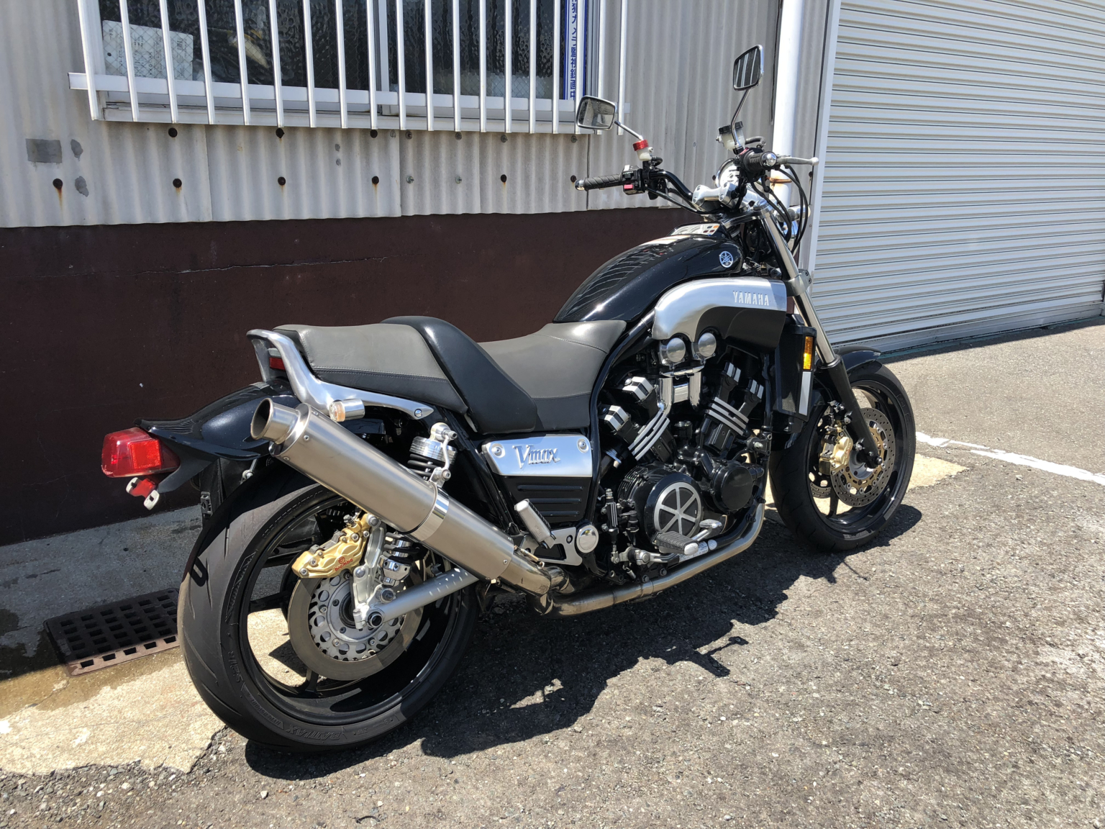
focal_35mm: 28
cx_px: 552
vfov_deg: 49.7
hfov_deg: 63.4
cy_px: 414
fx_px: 894
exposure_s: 1/738
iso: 20
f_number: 1.8
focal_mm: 3.99
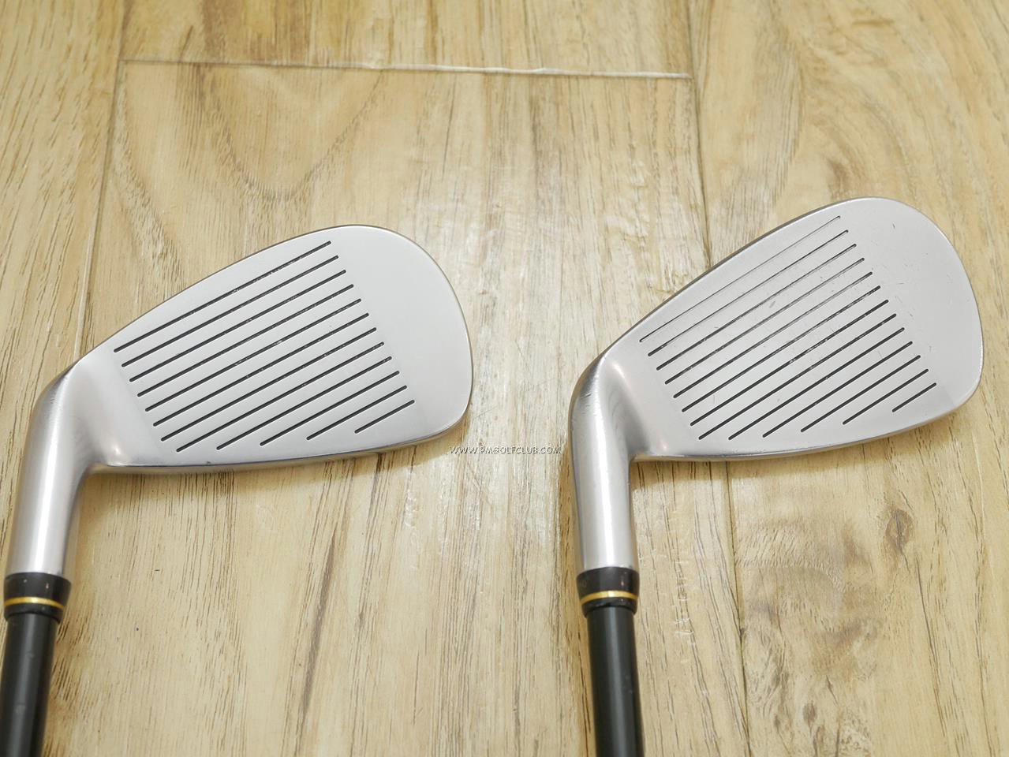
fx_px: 1458
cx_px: 504
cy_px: 378
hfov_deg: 38.2
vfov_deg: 29.1
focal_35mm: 50
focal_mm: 25
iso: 1600
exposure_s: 1/50
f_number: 4.5
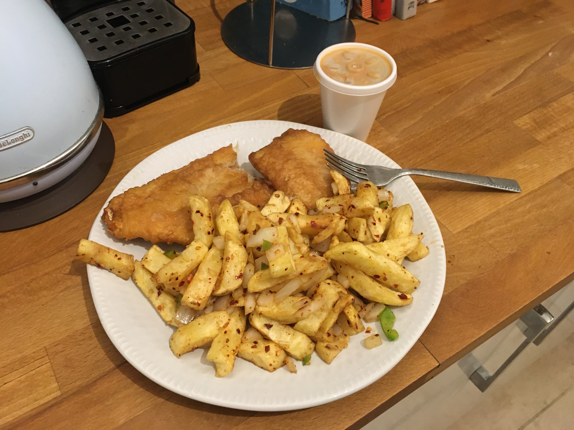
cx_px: 287
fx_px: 481
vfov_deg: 48.2
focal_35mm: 29
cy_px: 215
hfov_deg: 61.7
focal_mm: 4.15
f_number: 2.2
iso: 200
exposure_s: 1/20
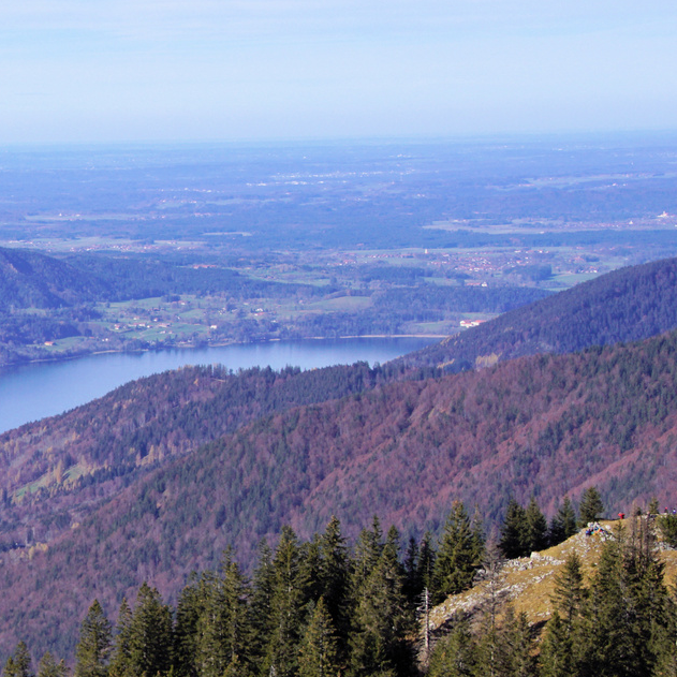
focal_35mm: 131
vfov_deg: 13.3
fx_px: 2899
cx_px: -168
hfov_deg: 12.9
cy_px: 388
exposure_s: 1/160
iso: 100
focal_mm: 40
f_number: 11
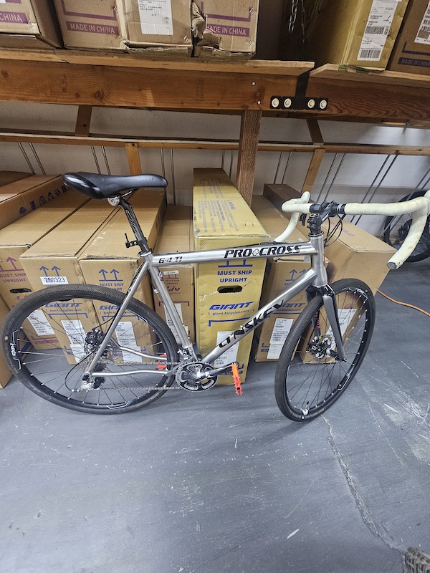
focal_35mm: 13
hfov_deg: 89.9
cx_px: 215
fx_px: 215
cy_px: 286
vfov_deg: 106.2
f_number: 2.2
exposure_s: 1/30
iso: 400
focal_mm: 2.2
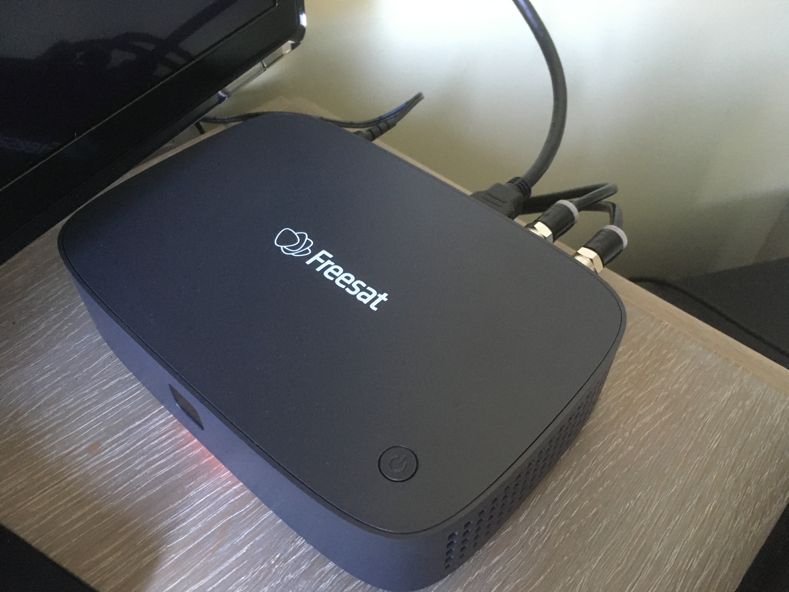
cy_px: 296
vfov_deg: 48.2
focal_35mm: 29
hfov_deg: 61.7
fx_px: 661
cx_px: 394
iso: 400
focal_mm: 4.15
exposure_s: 1/17
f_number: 2.2
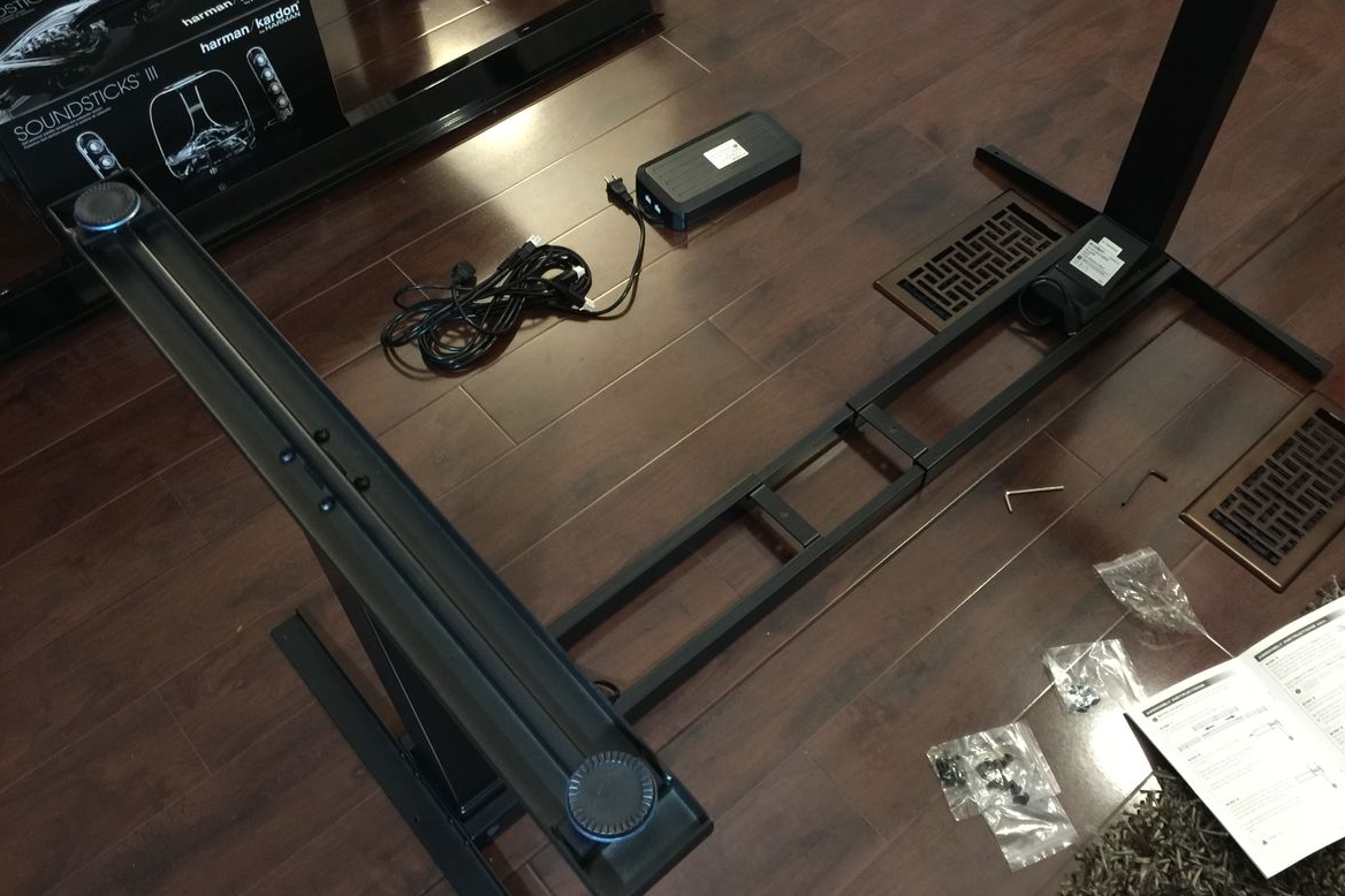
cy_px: 422
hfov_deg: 60.3
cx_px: 689
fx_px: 1158
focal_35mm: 31
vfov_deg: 42.3
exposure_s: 1/4
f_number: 2.2
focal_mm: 4.15
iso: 80
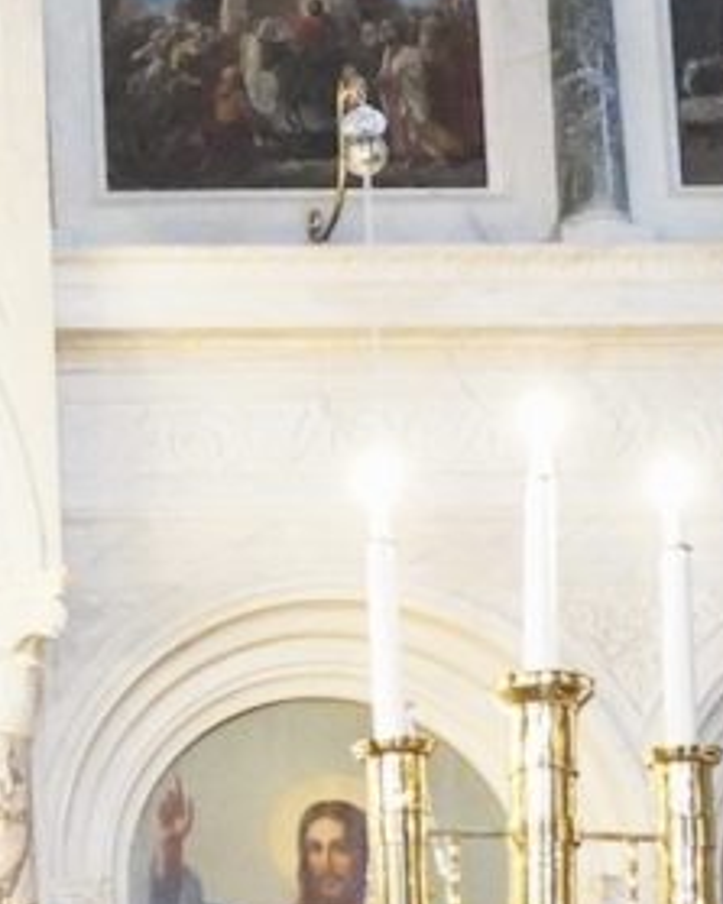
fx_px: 3319
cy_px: 1053
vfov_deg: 15.0
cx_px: -940
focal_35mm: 124
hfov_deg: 10.8
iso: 25600
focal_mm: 24
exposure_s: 1/200
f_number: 5.6
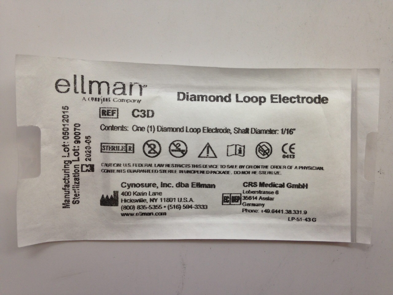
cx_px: 196
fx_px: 375
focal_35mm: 33
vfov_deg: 42.9
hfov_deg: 55.4
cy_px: 148
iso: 50
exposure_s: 1/60
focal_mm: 4.12
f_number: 2.4
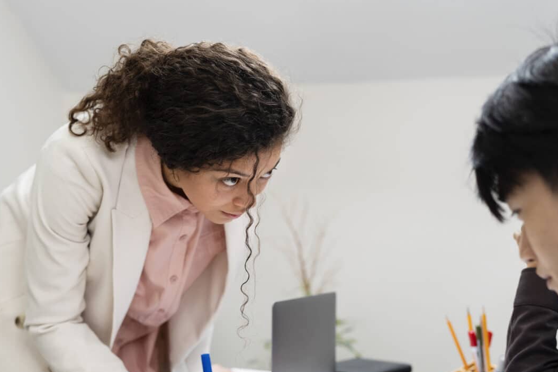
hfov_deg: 38.9
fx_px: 791
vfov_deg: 26.3
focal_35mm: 51
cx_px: 273
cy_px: 261
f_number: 2
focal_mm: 35
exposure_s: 1/320
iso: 500
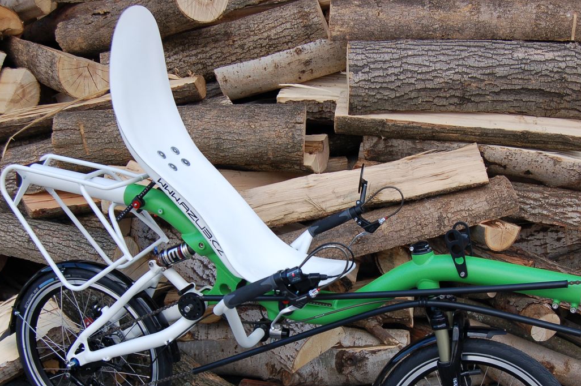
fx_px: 919
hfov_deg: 34.9
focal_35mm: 57
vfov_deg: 23.6
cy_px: 263
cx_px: 357
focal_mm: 26
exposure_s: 1/125
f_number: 5.6
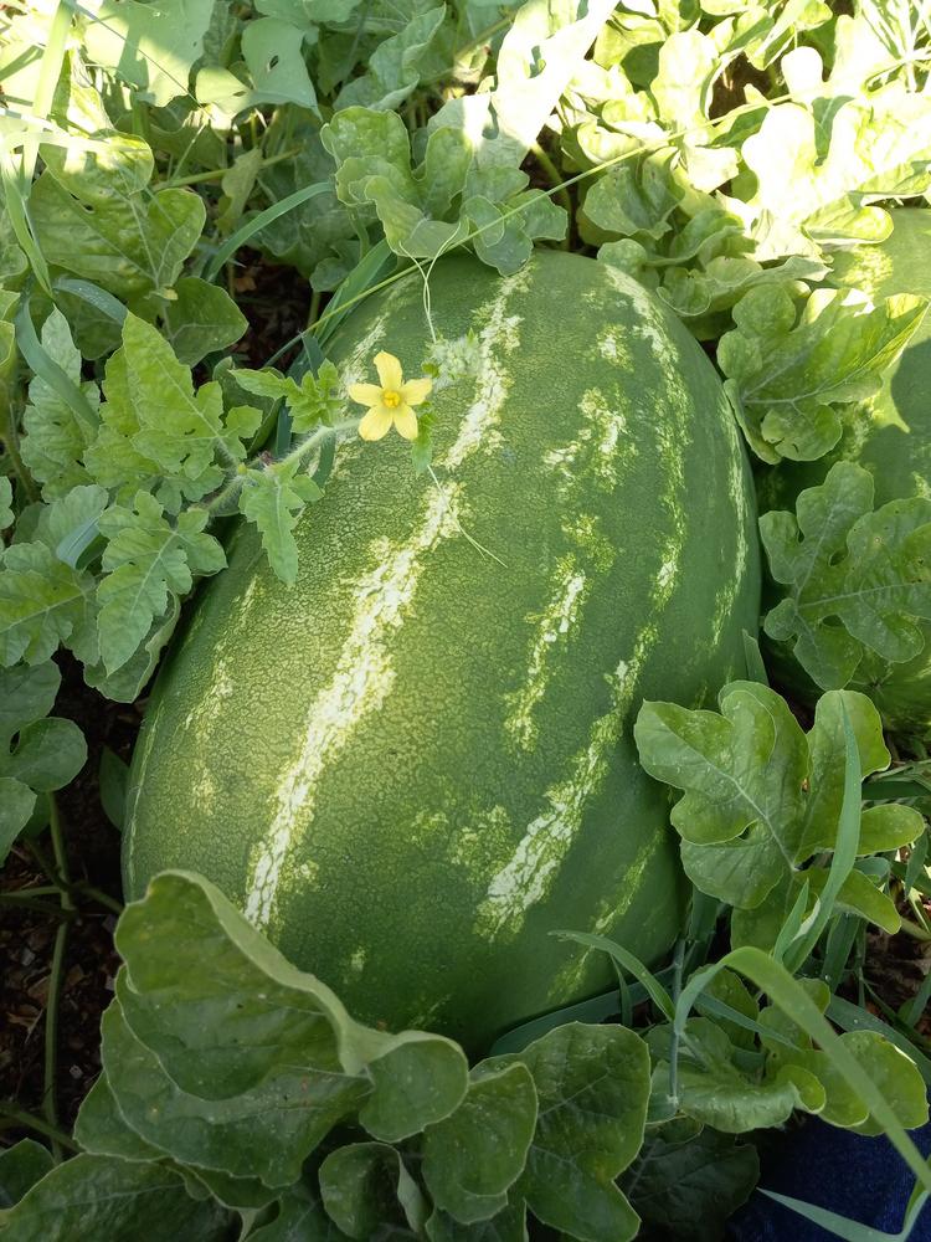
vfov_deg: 63.4
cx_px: 466
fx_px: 1004
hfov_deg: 49.7
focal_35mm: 28
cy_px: 621
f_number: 1.8
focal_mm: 3.94
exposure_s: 1/321
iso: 40
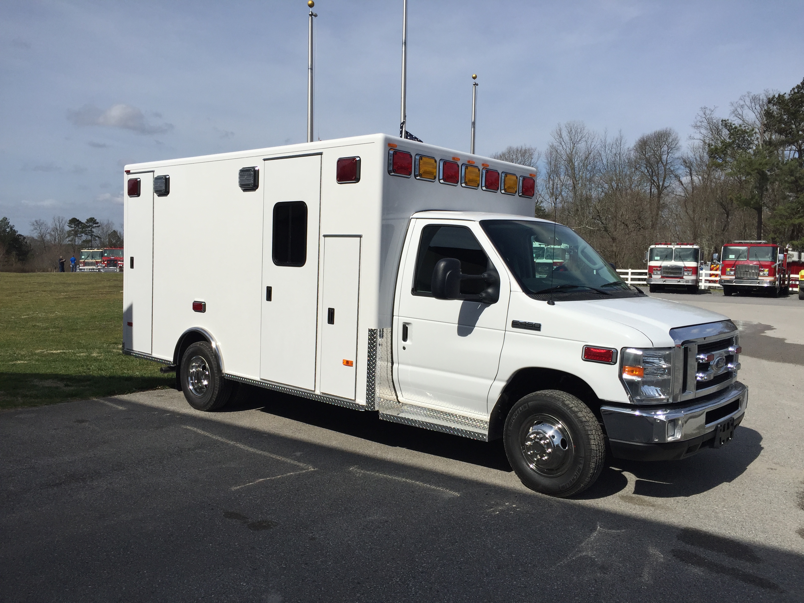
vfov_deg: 48.2
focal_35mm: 29
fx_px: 674
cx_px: 402
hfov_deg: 61.7
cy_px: 302
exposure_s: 1/4405
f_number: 2.2
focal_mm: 4.15
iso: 32
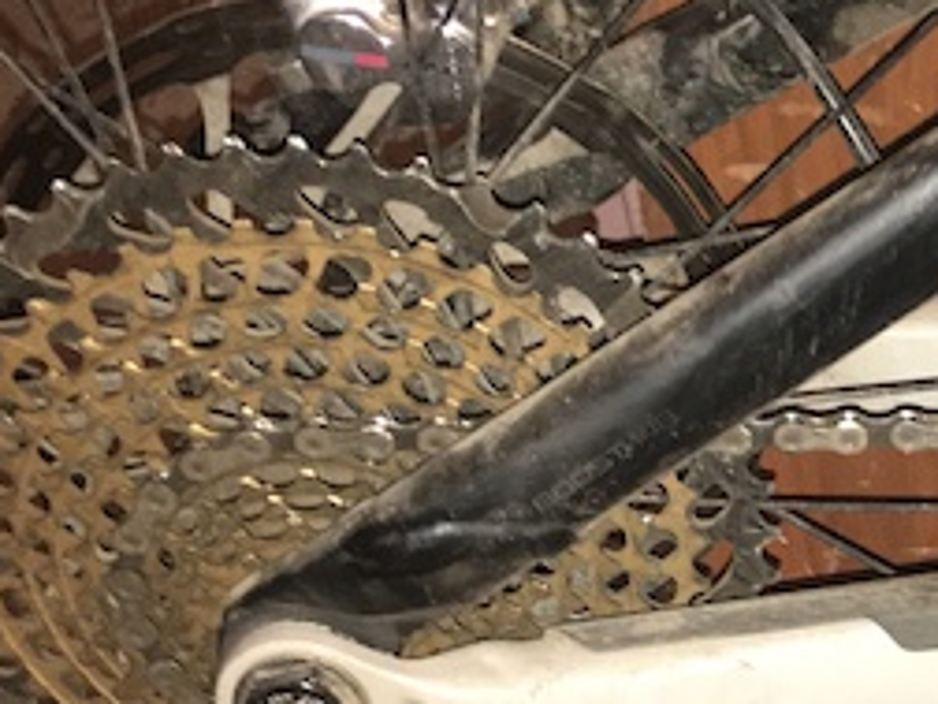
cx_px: 1172
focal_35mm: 92
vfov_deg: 15.7
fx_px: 2493
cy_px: 756
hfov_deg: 19.8
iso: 125
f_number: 2.2
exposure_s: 1/16
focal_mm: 4.15
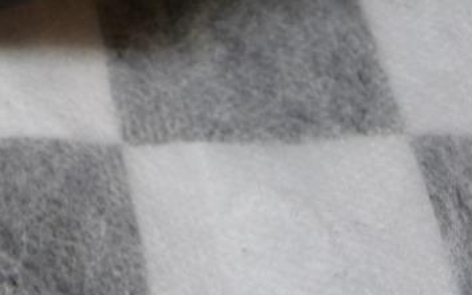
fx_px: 1428
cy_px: -67
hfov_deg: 17.4
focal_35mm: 111
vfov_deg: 11.5
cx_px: -173
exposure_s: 1/30
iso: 125
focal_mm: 4.7
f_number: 3.3
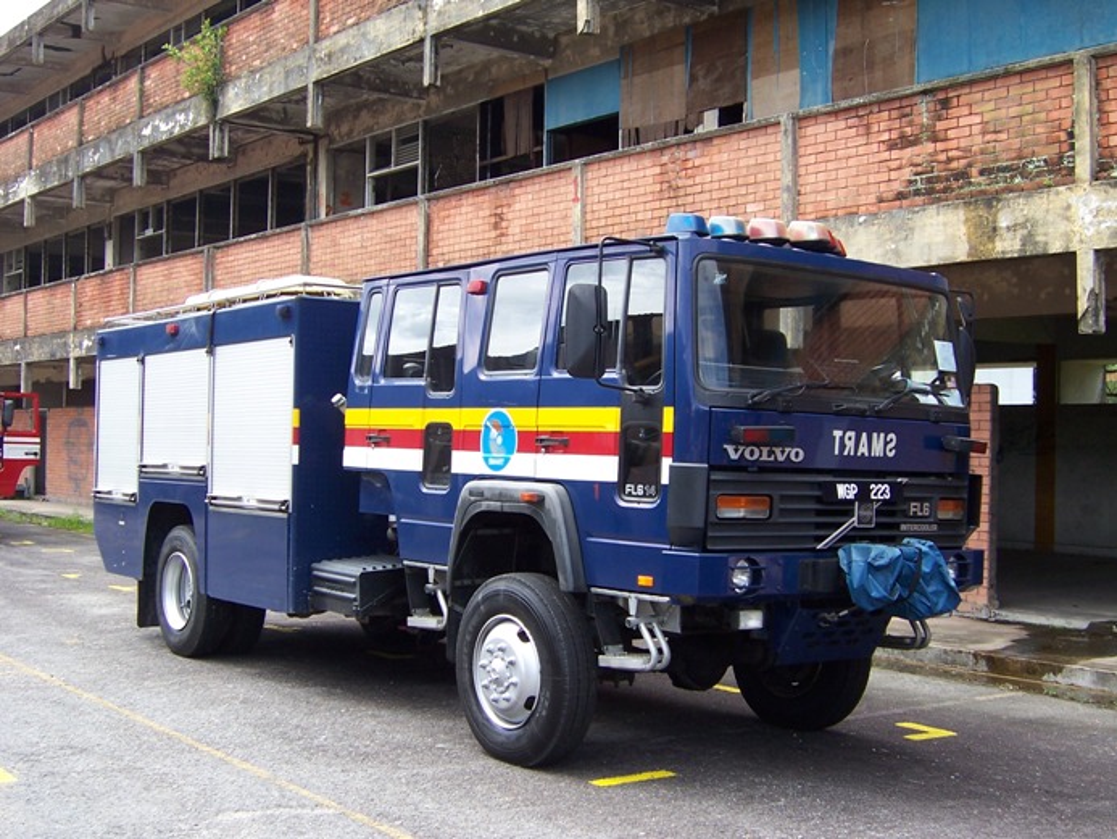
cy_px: 420
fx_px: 1420
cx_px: 558
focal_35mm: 44
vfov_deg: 32.9
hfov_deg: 42.9
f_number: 3.3
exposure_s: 1/250
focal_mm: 7.3
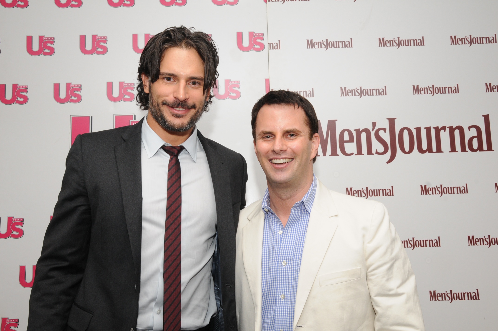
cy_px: 166
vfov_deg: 36.8
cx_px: 249
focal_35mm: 36
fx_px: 497
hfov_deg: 53.2
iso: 640
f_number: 11
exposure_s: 1/60
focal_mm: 24
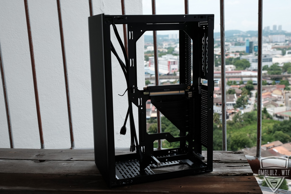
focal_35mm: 44
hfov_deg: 44.5
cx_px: 146
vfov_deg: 30.5
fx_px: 356
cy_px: 97
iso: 200
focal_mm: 29.2
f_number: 8
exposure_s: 1/140
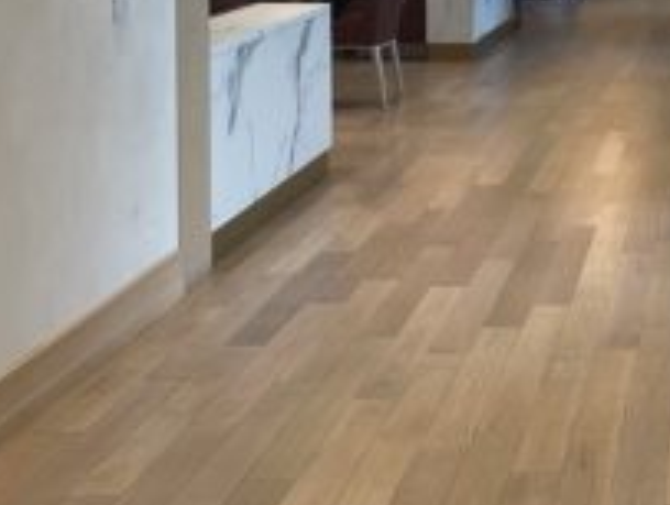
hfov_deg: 23.5
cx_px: 723
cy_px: -59
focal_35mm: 78
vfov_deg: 18.2
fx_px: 1512
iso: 100
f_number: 1.6
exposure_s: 1/100
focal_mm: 5.1
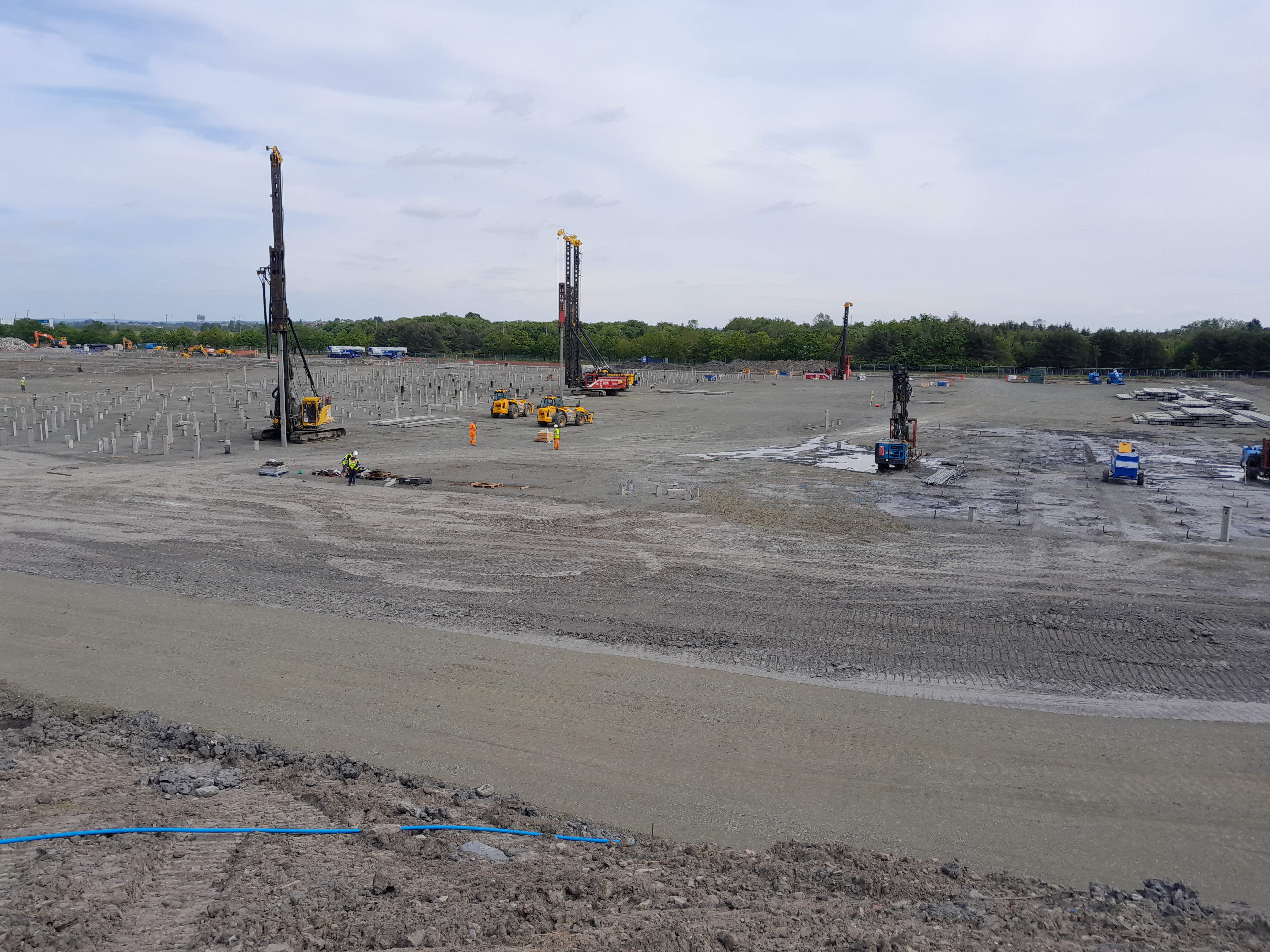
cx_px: 635
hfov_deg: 67.3
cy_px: 476
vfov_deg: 53.1
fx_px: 954
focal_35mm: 26
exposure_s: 1/1678
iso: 40
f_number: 1.8
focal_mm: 4
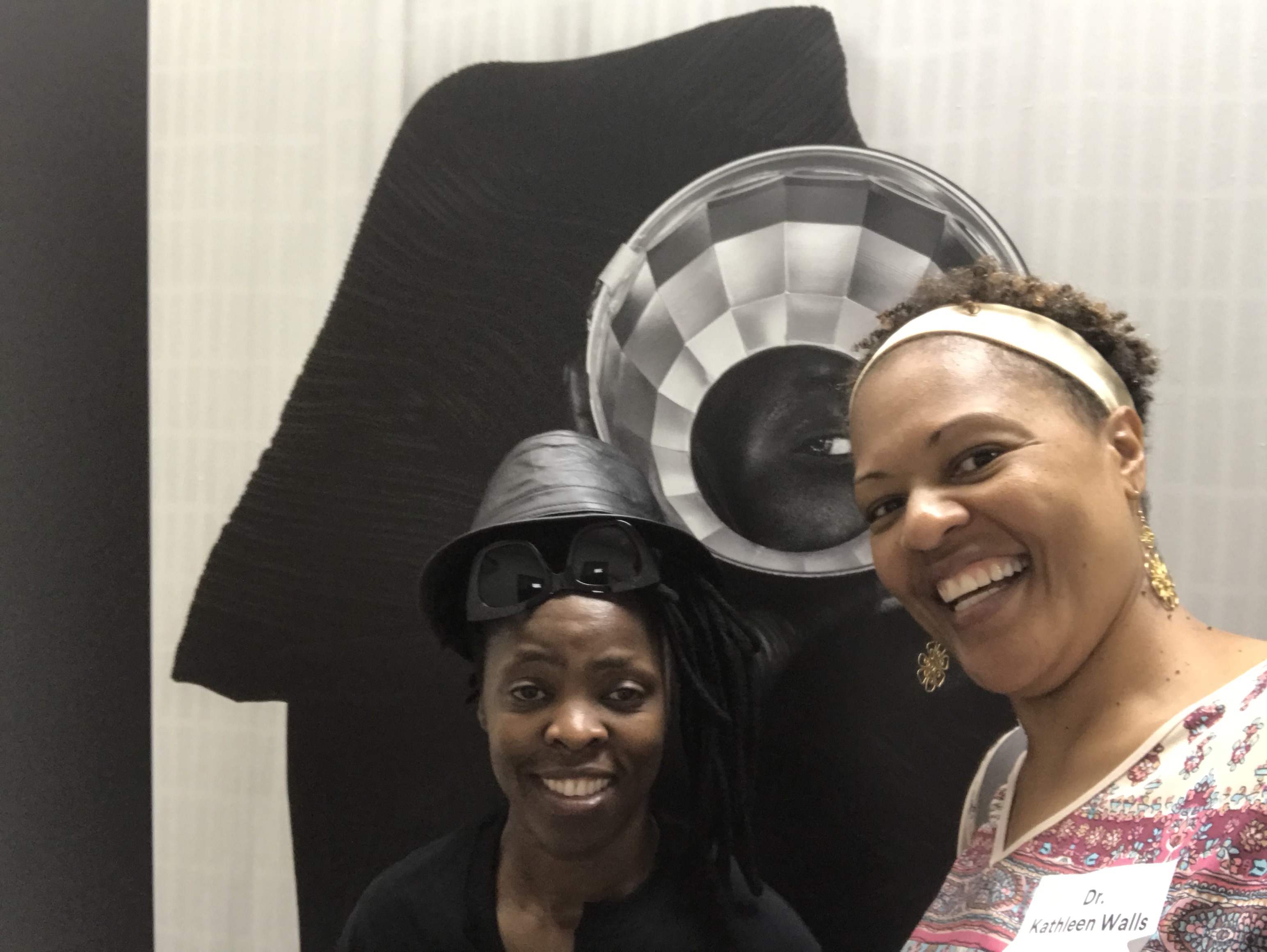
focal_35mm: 32
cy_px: 476
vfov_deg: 44.2
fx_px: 1172
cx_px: 634
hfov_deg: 56.8
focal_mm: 2.87
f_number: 2.2
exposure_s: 1/30
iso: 125
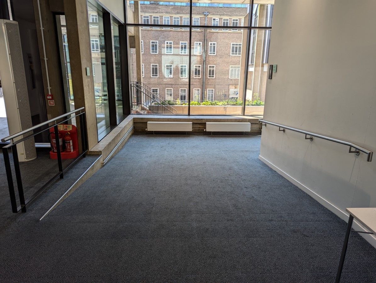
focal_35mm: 24
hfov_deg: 71.5
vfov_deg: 56.9
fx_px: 261
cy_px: 142
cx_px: 188
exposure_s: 1/225
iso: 40
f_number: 1.85
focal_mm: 6.81
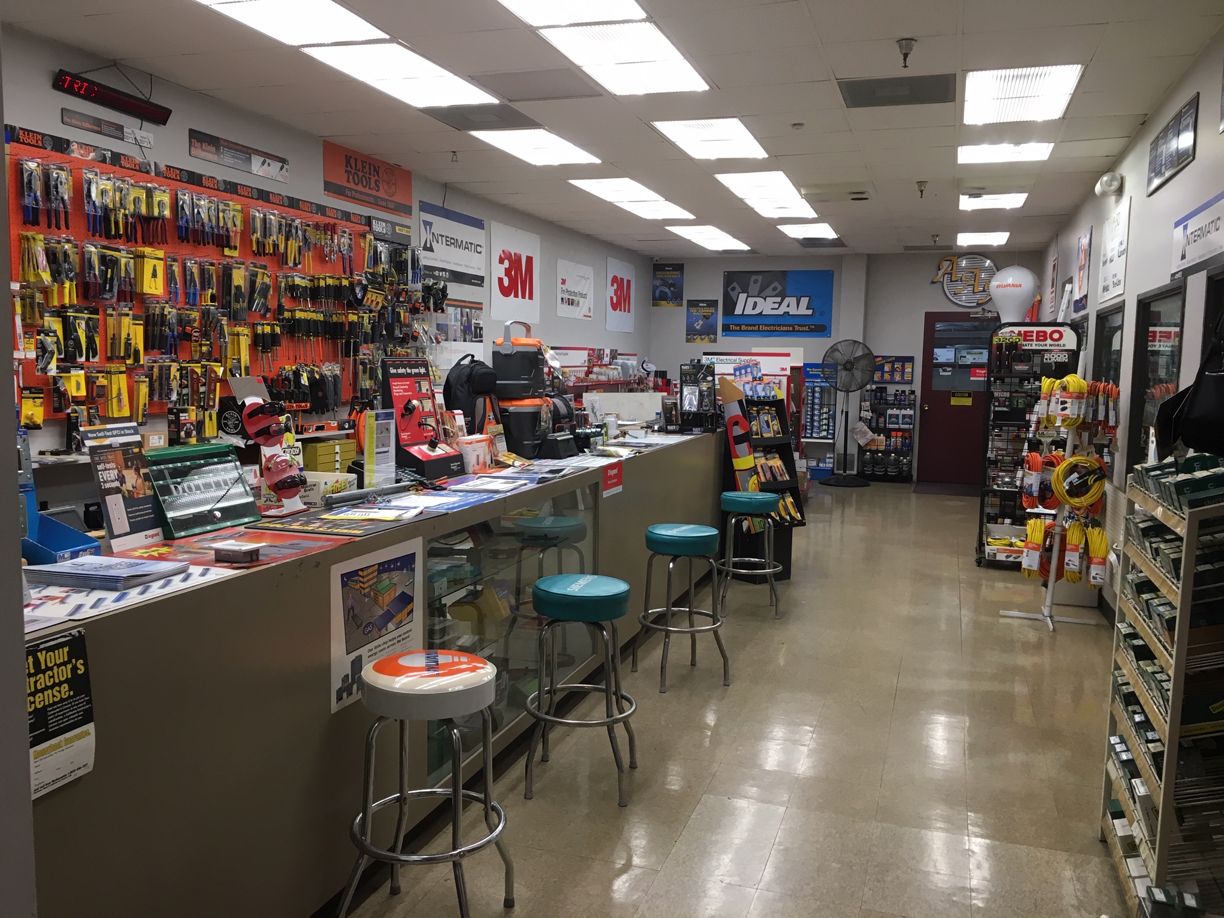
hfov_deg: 61.7
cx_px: 612
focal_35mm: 29
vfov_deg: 48.2
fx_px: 1025
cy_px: 459
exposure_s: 1/30
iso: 64
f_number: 2.2
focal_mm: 4.15
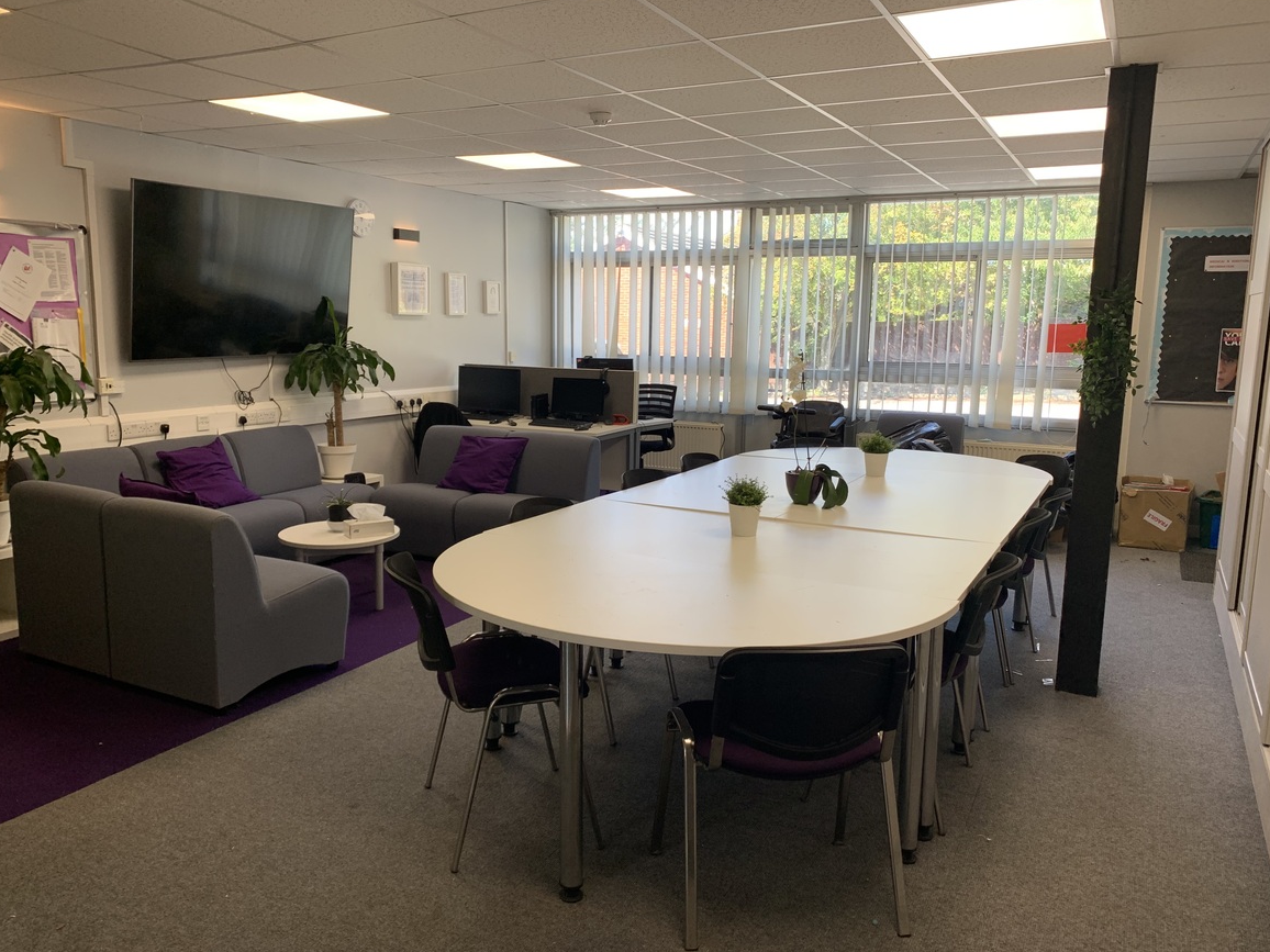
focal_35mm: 27
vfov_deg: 51.4
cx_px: 631
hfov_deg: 65.3
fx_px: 991
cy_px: 482
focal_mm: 4.25
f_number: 1.8
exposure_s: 1/121
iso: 50
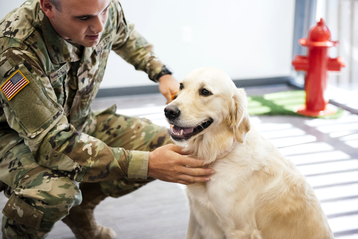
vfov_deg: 21.9
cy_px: 120
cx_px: 179
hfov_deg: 32.4
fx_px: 617
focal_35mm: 62
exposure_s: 1/1250
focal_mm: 62
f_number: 3.2
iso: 4000
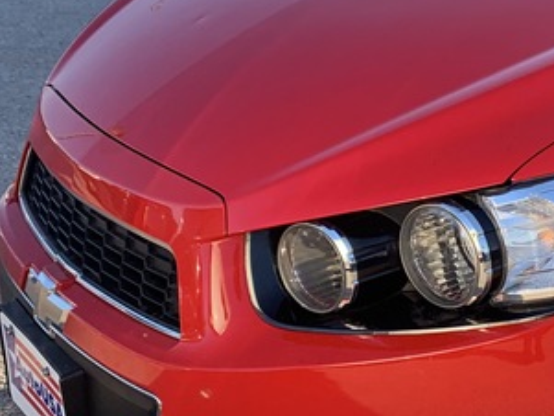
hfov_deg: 20.3
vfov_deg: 17.5
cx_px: 825
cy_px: 48
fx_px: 1329
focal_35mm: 83
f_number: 1.8
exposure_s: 1/520
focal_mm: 4.25
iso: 25
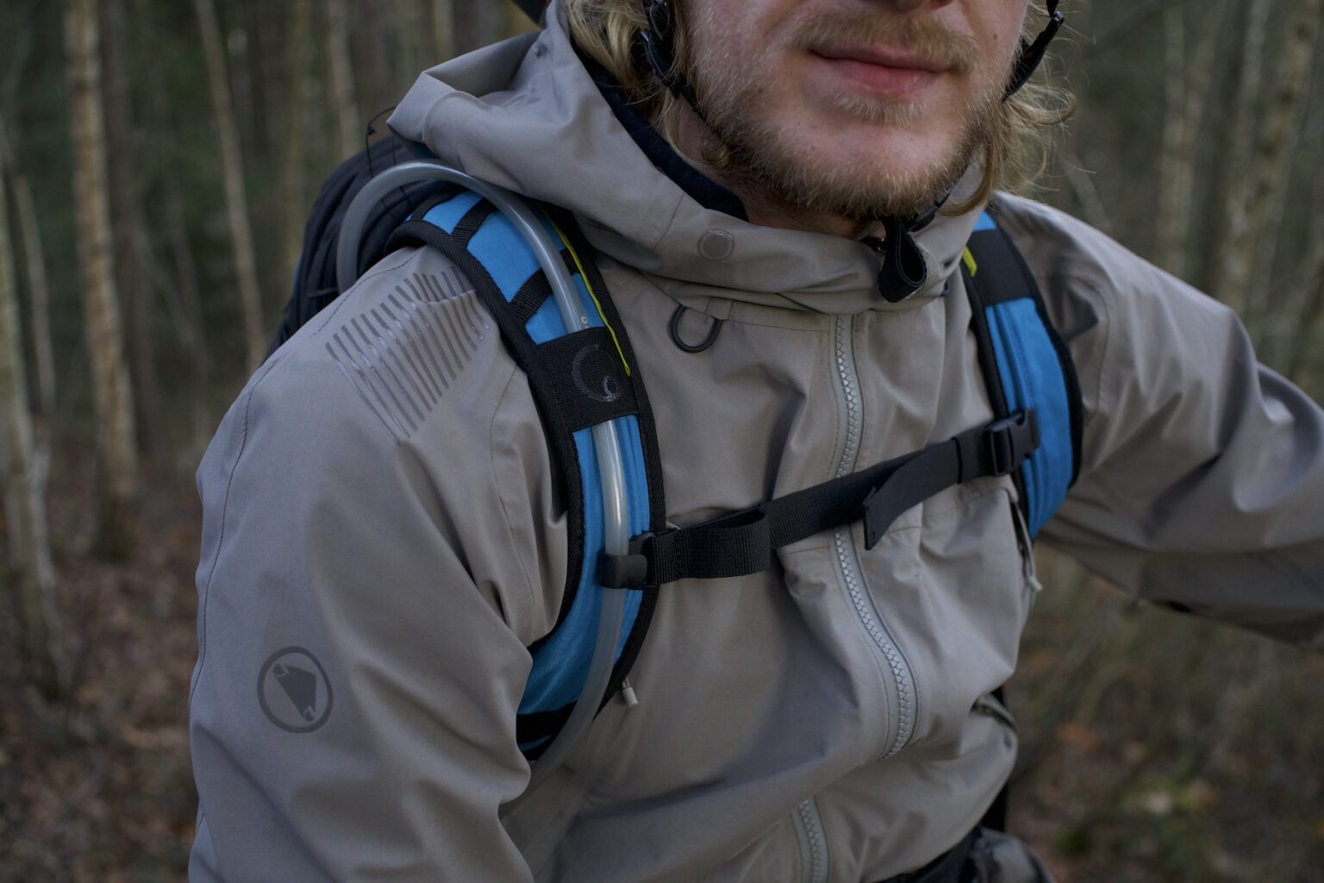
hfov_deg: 43.6
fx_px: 1655
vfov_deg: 29.9
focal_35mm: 45
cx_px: 662
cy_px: 442
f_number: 3.2
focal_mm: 30
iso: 800
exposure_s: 1/250
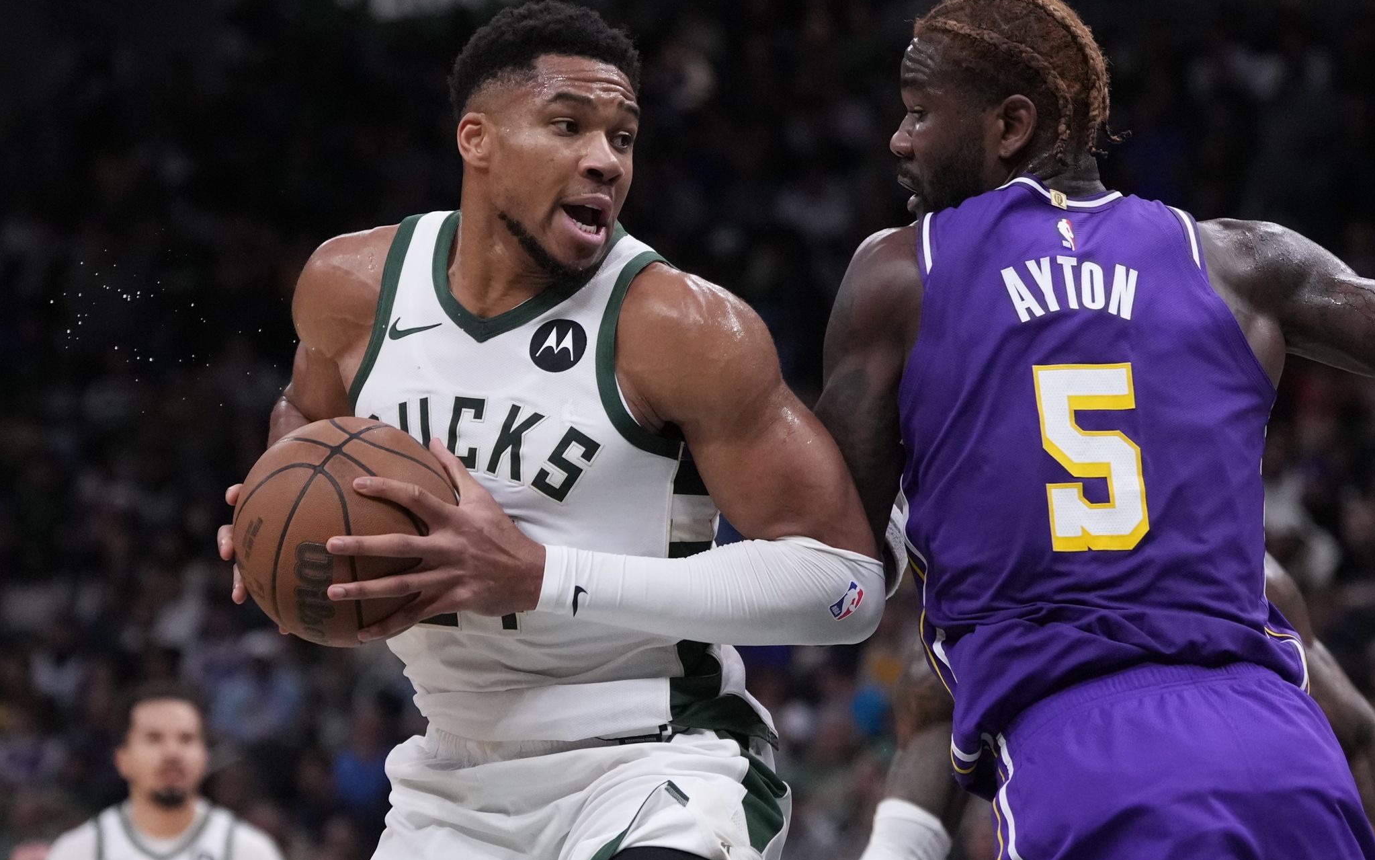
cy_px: 425
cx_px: 688
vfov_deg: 13.2
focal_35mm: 99
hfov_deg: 21.0
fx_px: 3710
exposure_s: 1/2000
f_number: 2.8
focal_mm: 97
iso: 3200
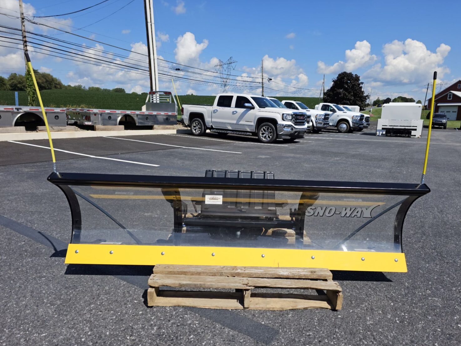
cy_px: 180
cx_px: 240
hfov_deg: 71.6
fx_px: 320
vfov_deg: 56.8
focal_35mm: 24
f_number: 1.7
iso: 10
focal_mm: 6.3
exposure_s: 1/1019
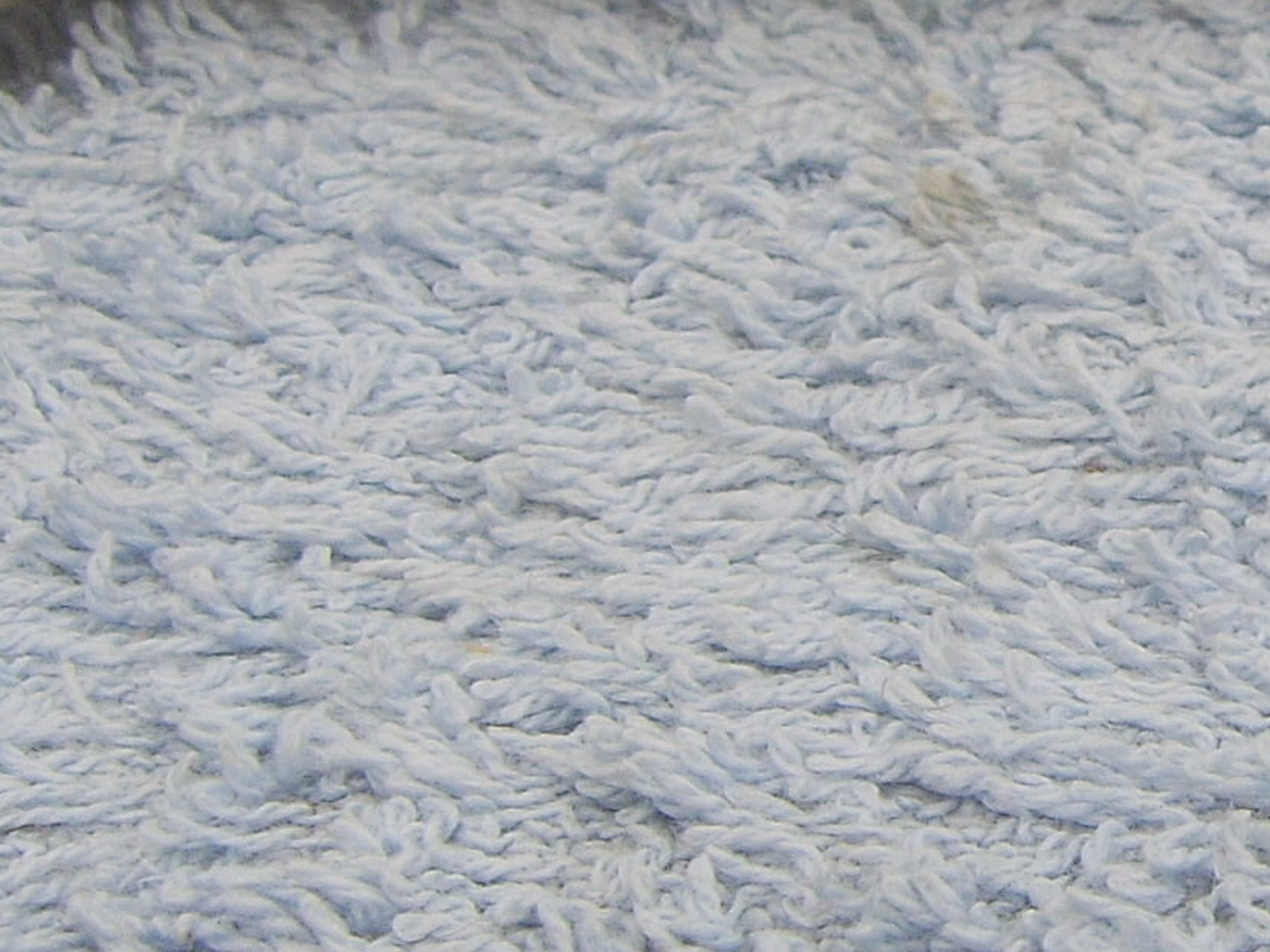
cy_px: 300
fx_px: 4403
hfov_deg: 15.9
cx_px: 1432
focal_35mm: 120
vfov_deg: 12.3
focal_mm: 7.8
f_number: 6.4
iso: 50
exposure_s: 1/160
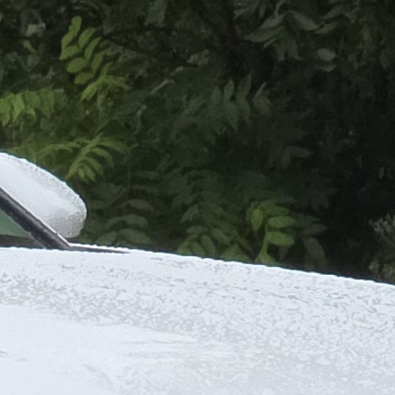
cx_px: -687
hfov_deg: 3.1
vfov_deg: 3.2
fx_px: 7100
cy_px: 610
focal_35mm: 550
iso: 50
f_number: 2.4
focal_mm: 7.9
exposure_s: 1/726
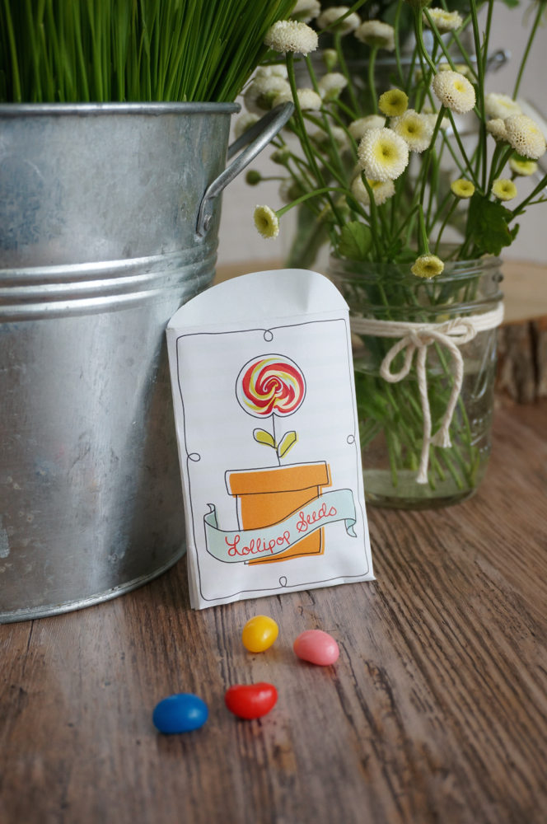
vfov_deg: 42.4
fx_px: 1063
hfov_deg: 28.9
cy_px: 412
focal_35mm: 46
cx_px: 274
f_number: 5
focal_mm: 31
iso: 400
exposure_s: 1/100
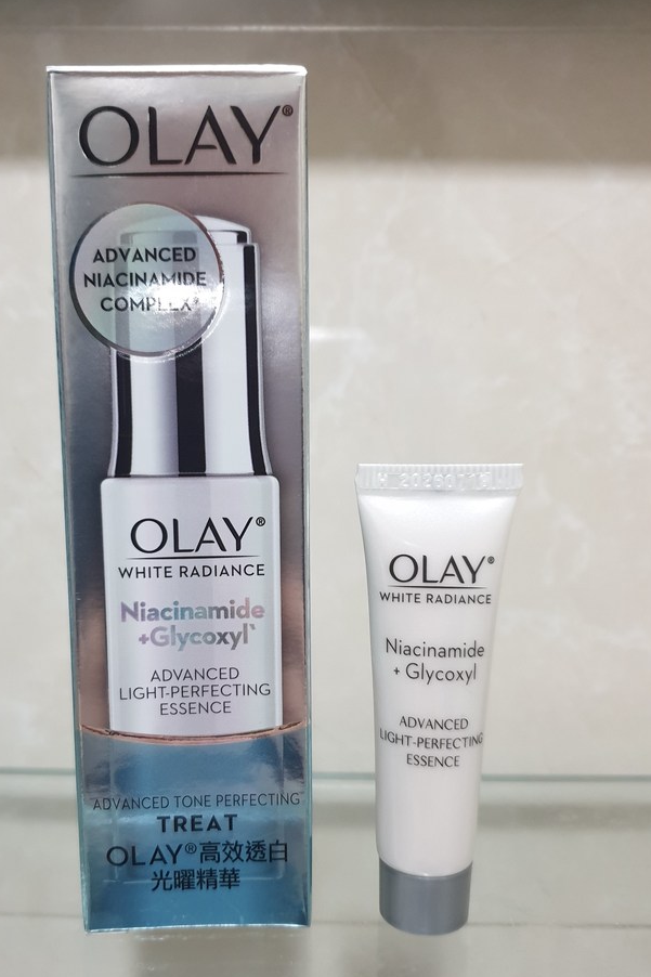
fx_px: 868
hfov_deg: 40.9
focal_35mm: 32
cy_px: 537
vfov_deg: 58.6
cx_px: 266
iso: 320
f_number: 1.5
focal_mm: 4.3
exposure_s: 1/40
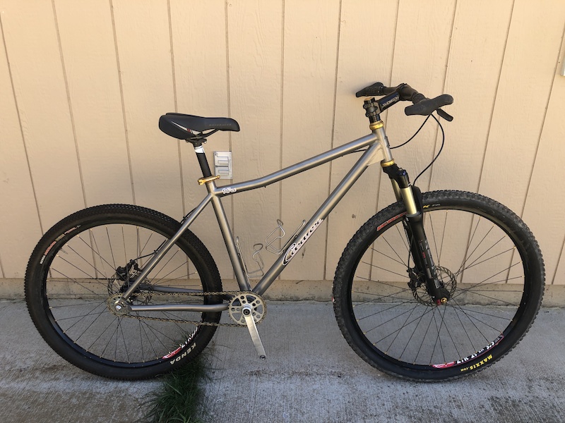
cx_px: 282
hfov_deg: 63.4
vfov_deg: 49.7
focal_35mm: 28
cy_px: 212
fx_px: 457
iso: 20
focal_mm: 4
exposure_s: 1/137
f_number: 1.8
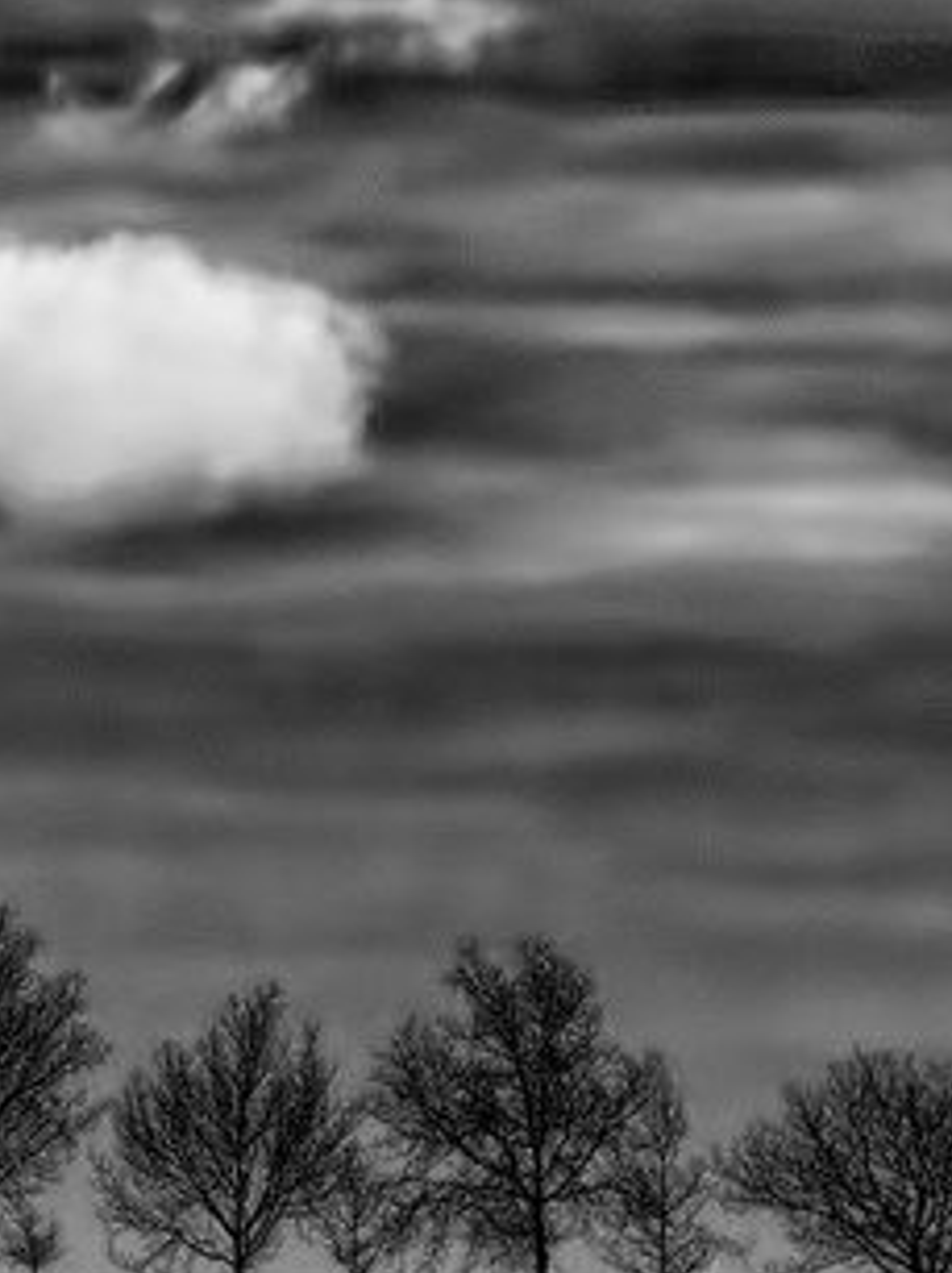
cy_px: 516
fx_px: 62131
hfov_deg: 0.9
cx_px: -1305
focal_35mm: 1692
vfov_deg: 1.2
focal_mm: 179
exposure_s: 1/250
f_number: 16
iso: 250
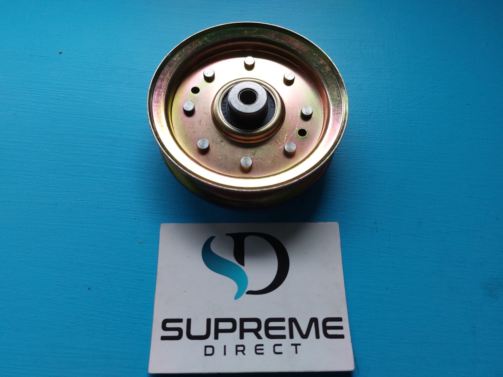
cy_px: 188
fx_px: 349
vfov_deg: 56.8
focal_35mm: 24
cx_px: 252
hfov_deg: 71.6
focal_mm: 5.23
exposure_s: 1/100
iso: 200
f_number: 1.8
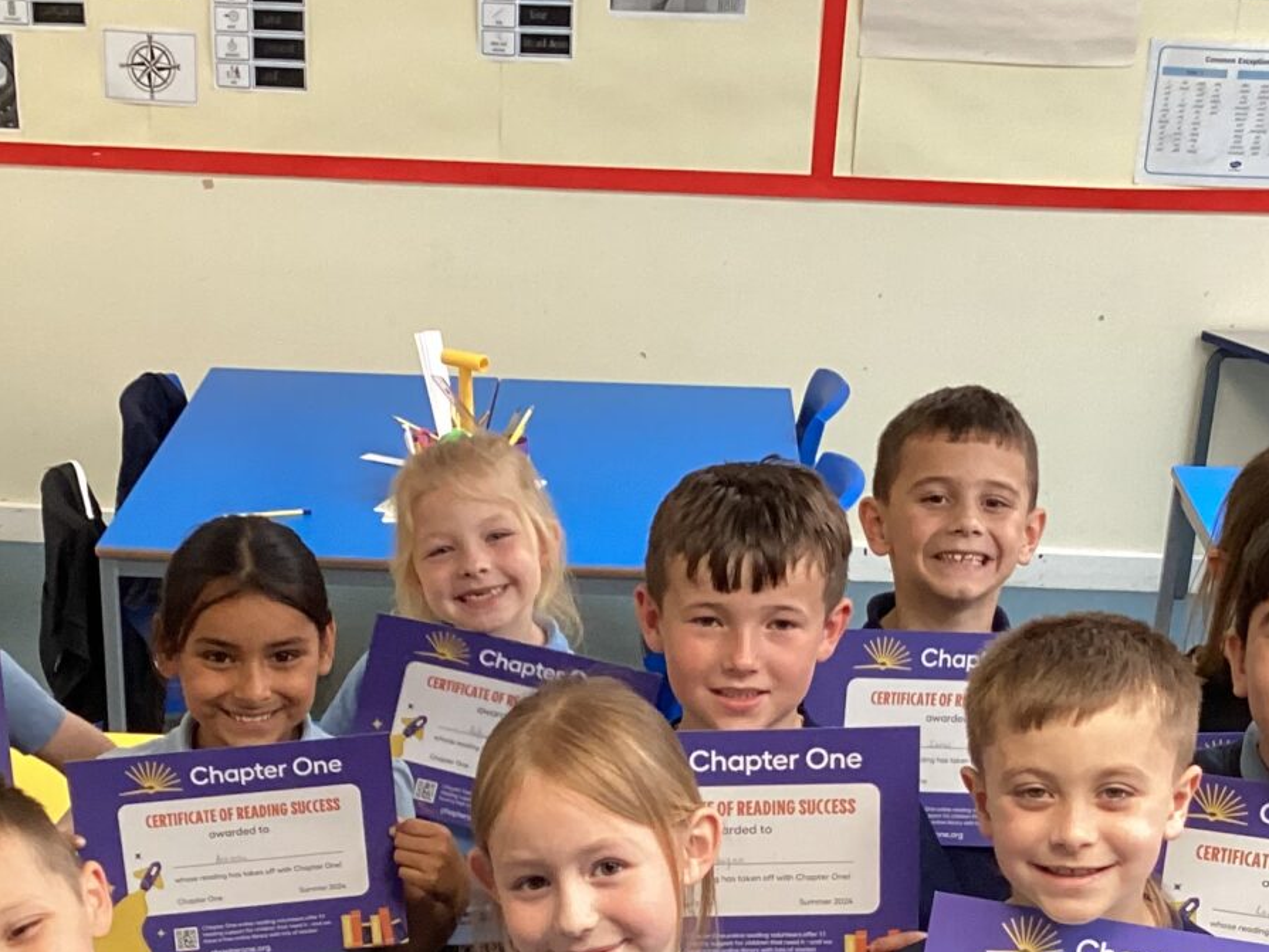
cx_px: 544
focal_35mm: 71
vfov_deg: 20.1
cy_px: 946
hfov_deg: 27.4
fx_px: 2604
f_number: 2.4
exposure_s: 1/50
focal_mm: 3.3
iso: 125
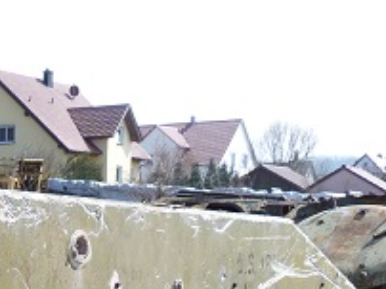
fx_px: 1025
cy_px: 431
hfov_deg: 19.6
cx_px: -120
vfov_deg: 14.9
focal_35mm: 92
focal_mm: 5.2
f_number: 4.5
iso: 80
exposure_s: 1/250
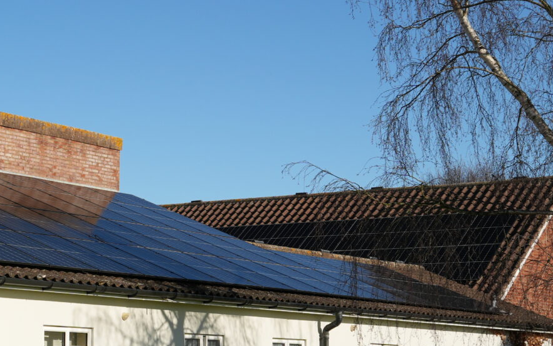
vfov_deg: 13.3
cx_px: -36
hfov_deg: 20.4
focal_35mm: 98
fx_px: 1476
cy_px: 233
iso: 100
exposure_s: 1/200
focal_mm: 27.6
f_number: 7.1
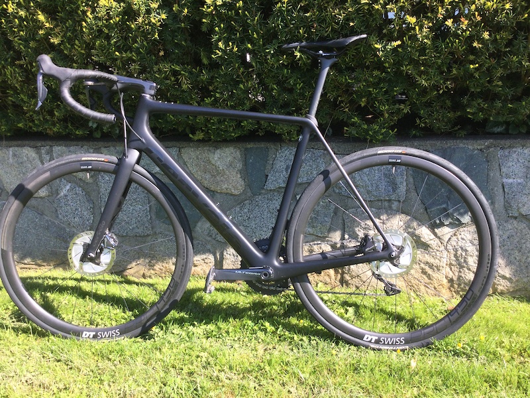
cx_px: 265
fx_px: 475
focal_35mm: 31
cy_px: 199
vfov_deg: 45.4
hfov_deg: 58.4
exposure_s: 1/257
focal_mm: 3.3
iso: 25
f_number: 2.4
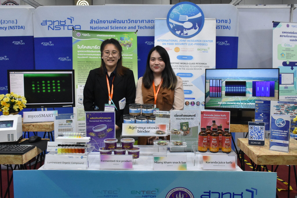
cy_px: 99
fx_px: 247
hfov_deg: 61.9
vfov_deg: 43.6
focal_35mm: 30
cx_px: 148
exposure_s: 1/200
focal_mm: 20
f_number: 7.1
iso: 4000
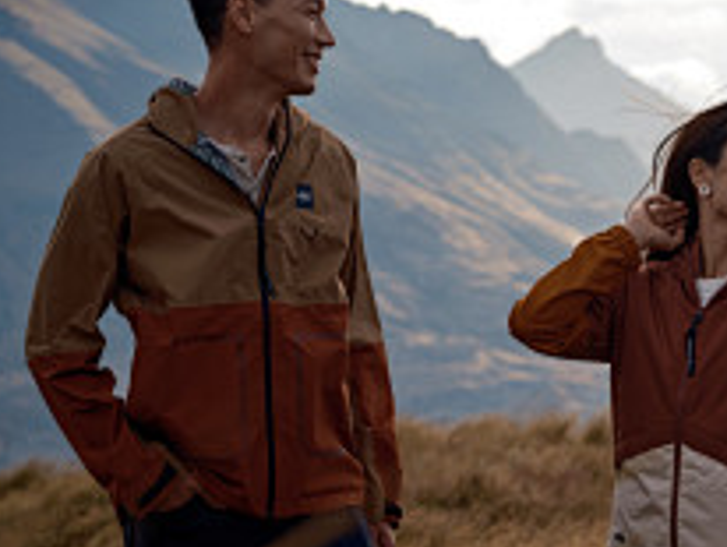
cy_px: 268
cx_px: 851
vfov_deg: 9.1
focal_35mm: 163
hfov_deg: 11.9
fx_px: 3427
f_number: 4
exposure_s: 1/320
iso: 160
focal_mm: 64
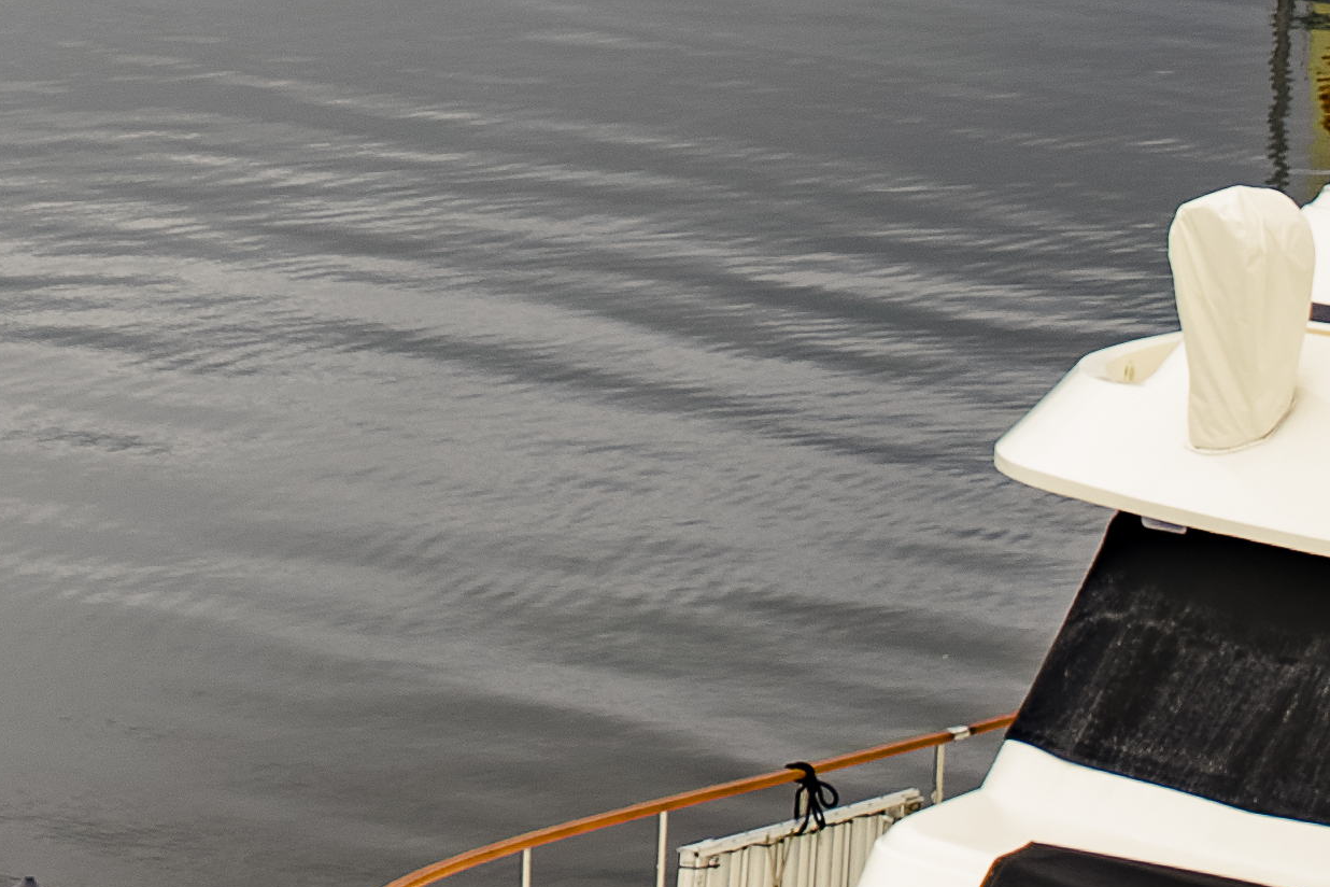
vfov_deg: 6.4
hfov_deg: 9.5
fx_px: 7683
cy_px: -846
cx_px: -857
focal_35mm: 208
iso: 100
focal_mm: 35
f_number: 4.5
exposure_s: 1/800
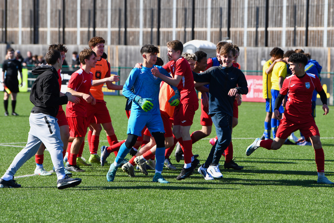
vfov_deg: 8.1
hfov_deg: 12.1
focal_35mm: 170
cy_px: 112
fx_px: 1577
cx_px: 167
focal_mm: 170
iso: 250
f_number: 4.5
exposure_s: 1/1250
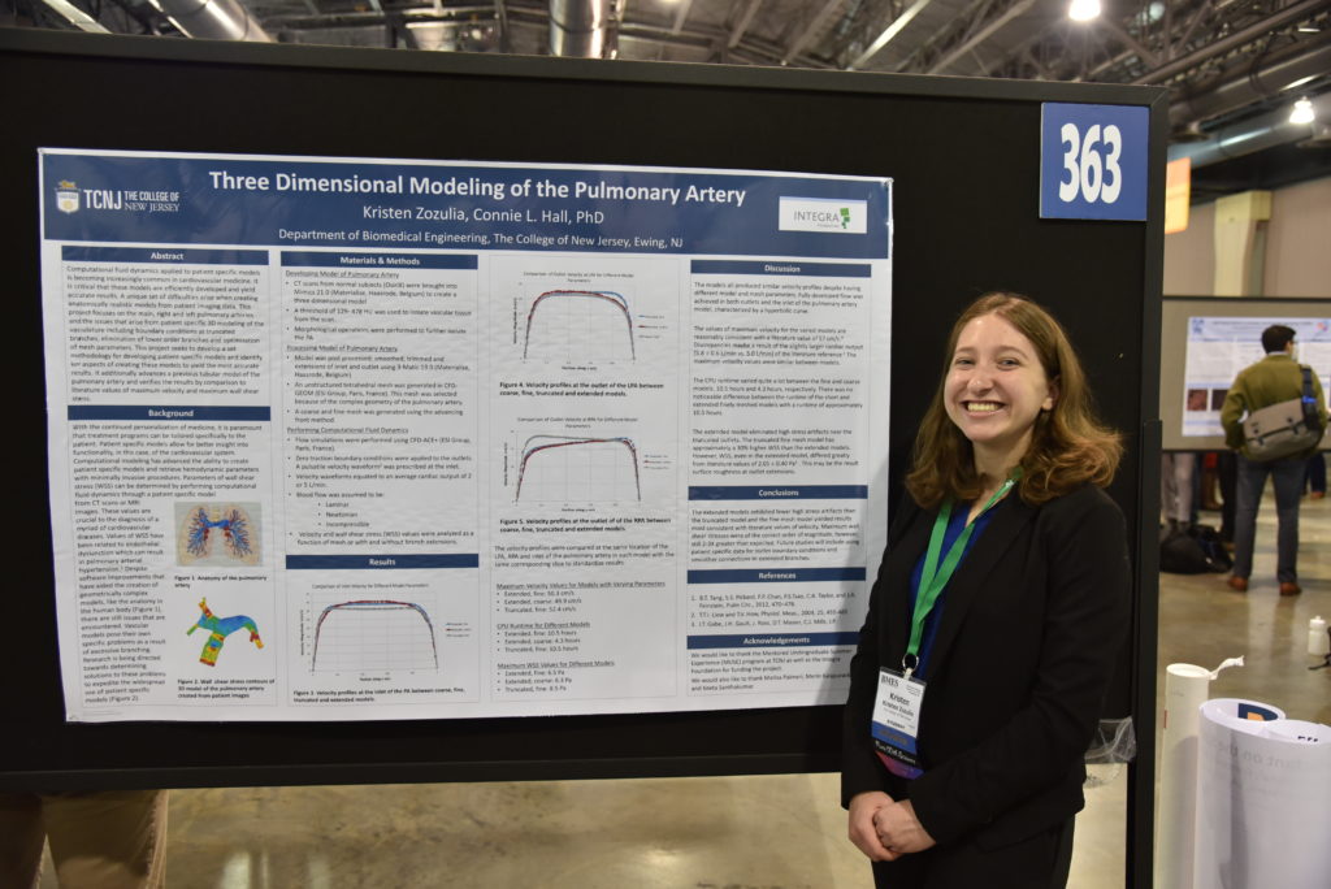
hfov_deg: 61.9
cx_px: 666
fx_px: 1110
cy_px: 444
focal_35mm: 30
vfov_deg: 43.7
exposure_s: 1/80
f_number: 4
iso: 1000
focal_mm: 30
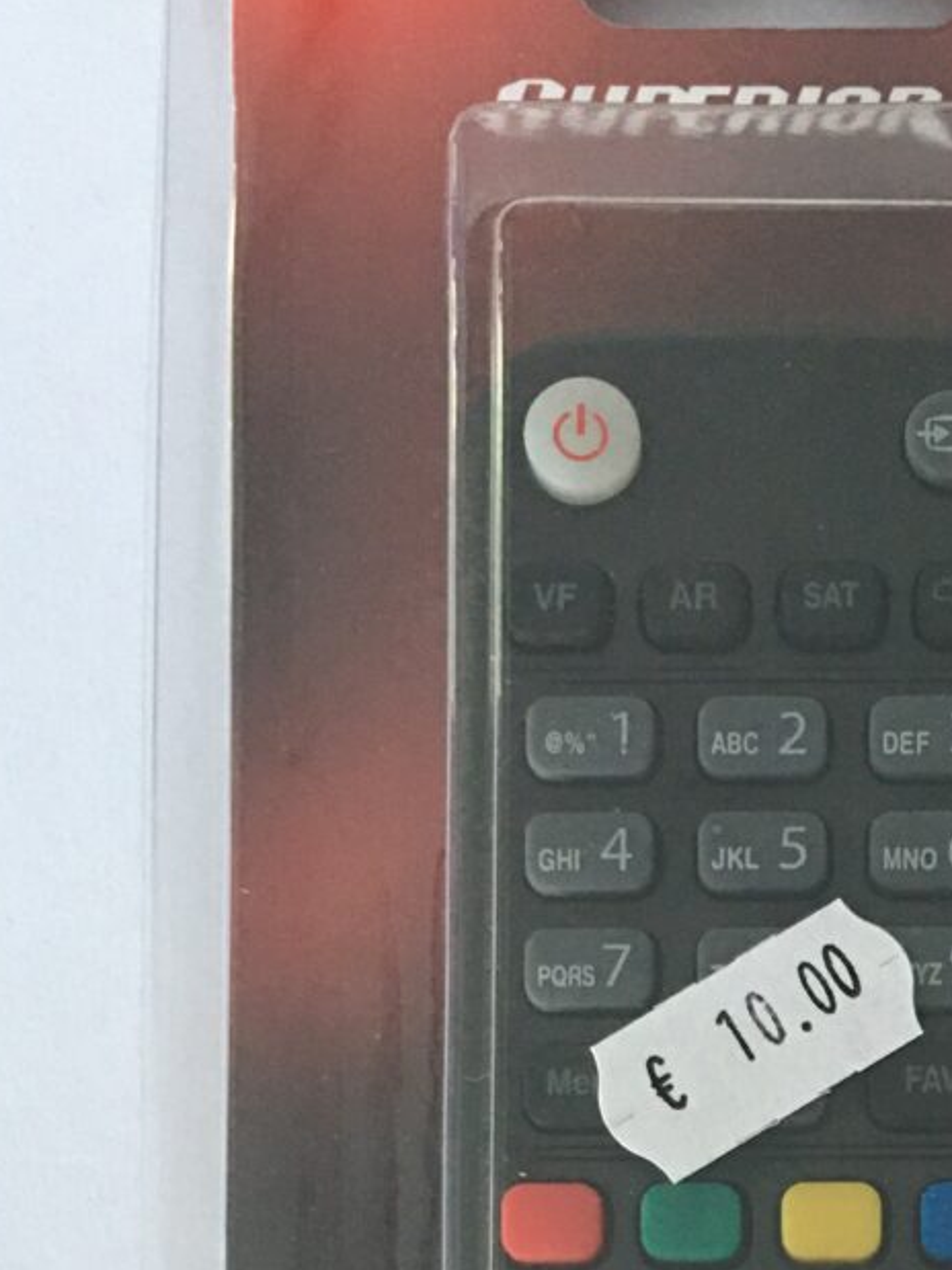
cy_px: 1440
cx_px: 876
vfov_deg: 24.1
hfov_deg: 19.2
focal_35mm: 75
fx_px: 2751
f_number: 2.2
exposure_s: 1/17
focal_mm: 4.15
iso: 100
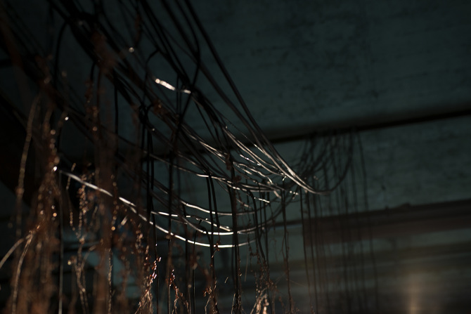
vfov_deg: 19.5
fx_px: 916
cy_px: 157
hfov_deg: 28.8
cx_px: 236
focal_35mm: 70
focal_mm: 70
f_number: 4.5
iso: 1000
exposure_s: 1/25
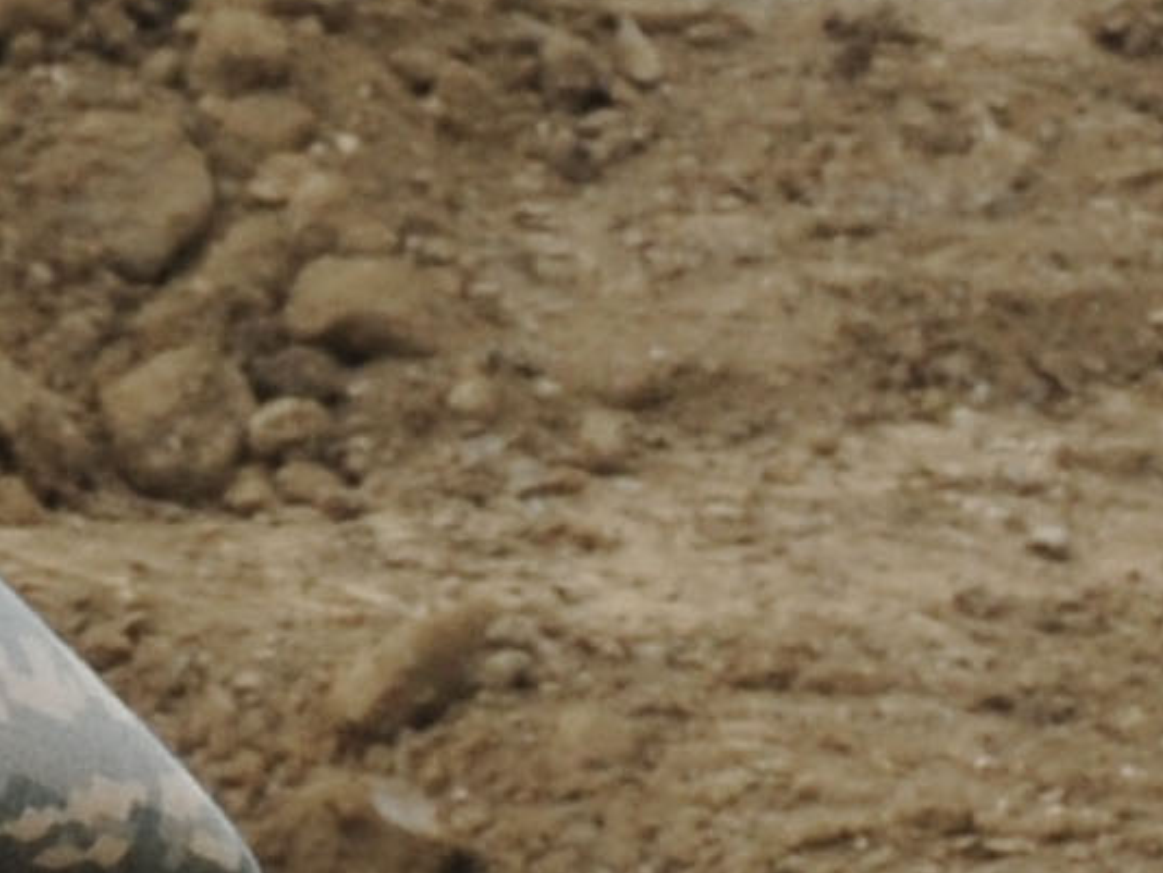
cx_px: 120
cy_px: -137
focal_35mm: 268
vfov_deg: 5.5
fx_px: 9008
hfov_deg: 7.4
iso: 800
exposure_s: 1/250
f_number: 16
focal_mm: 35
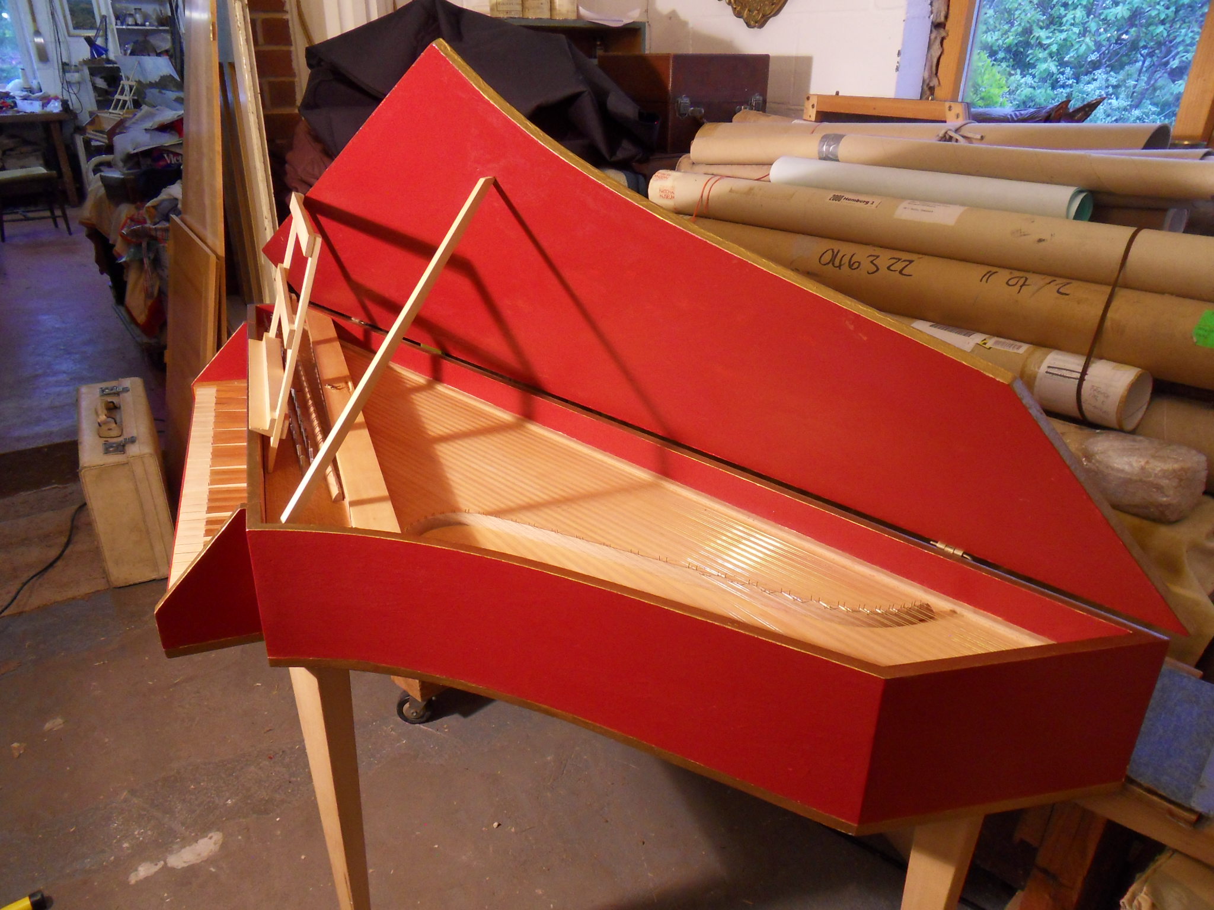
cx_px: 607
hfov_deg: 71.6
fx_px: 842
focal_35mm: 24
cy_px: 455
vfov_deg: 56.8
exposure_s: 1/30
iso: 160
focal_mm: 4.2
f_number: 3.3
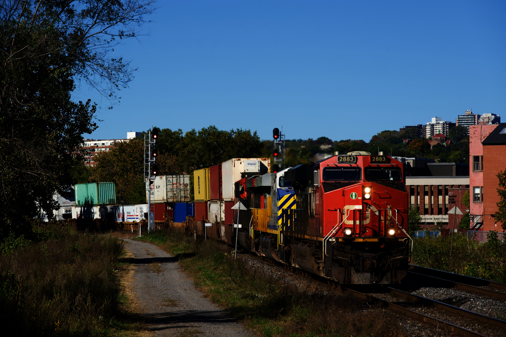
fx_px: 1756
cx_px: 253
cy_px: 168
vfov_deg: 11.0
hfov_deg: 16.4
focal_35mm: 125
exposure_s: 1/800
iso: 200
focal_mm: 125
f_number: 8
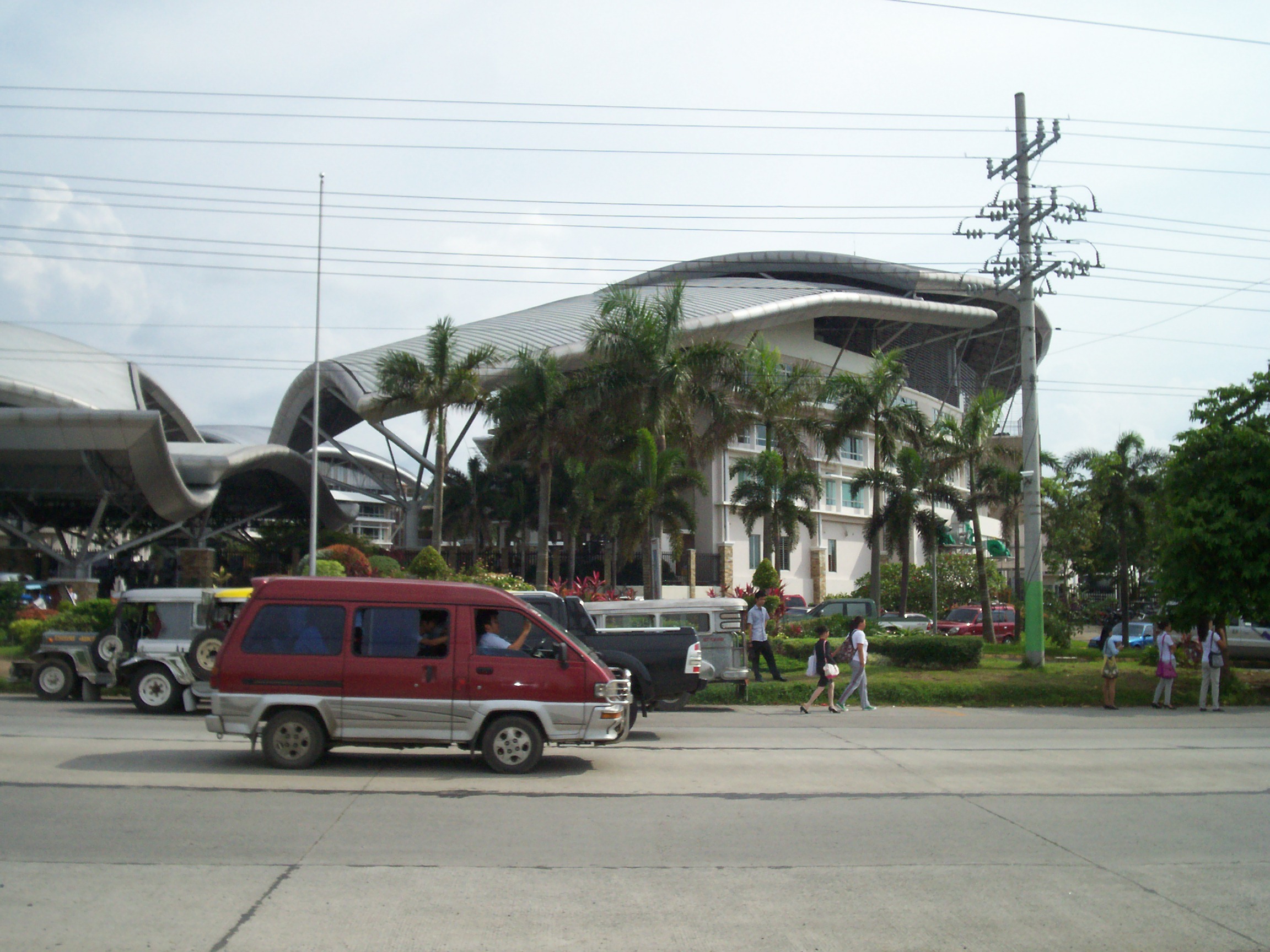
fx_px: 1321
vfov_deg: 39.7
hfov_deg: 51.4
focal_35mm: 36
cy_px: 476
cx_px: 635
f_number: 4.5
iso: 100
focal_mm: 5.9
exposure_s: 1/838
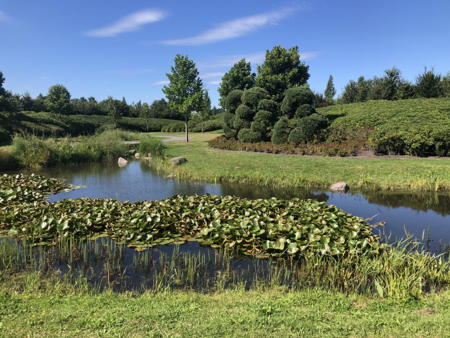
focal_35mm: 28
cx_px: 225
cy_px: 169
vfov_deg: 49.7
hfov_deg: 63.4
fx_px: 364
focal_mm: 3.99
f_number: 1.8
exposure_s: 1/1215
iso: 20
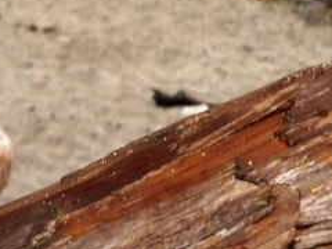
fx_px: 997
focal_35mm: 104
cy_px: -255
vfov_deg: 12.5
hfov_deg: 18.9
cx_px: 205
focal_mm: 4.4
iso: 100
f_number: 4
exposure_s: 1/100
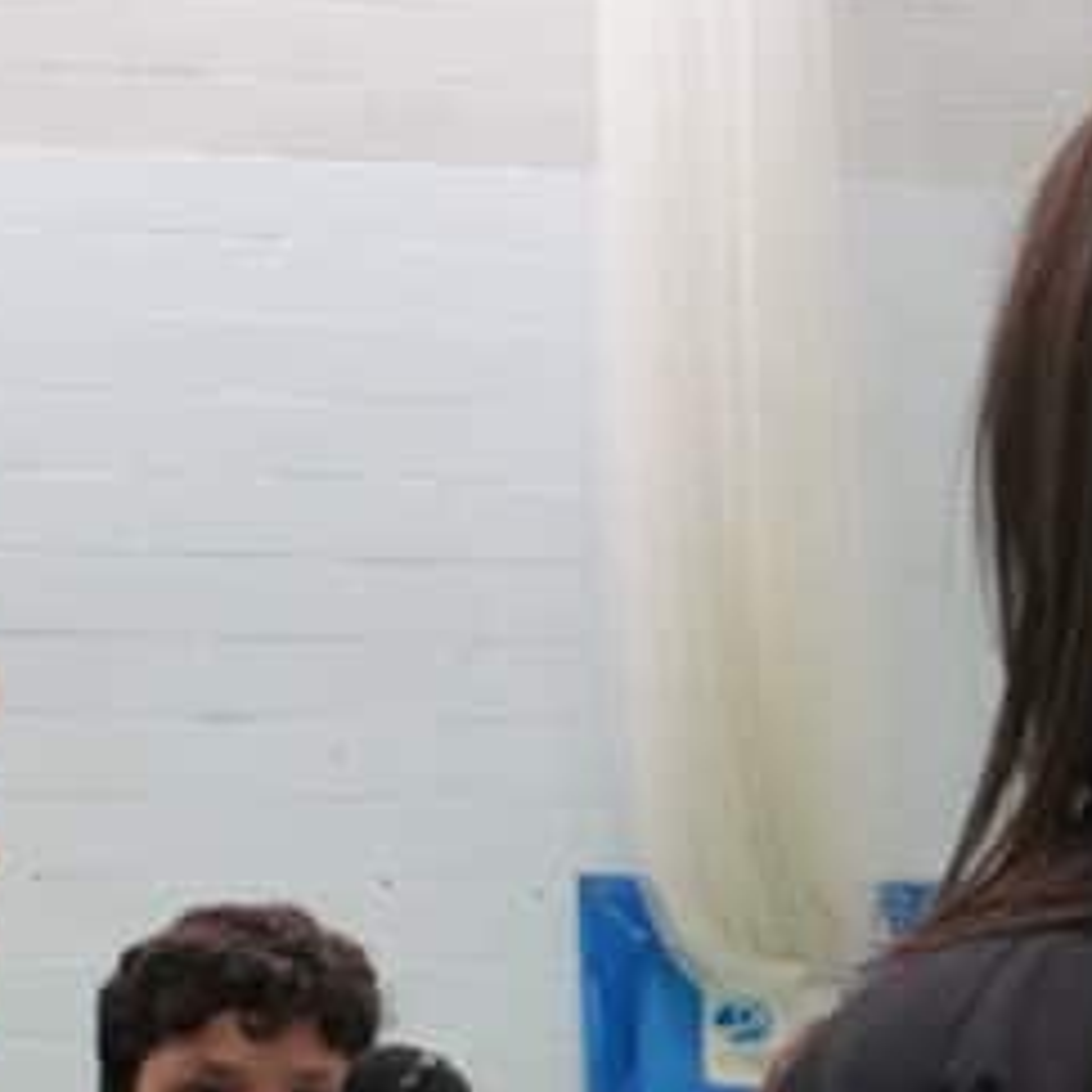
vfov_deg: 15.2
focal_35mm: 111
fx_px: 3962
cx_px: -355
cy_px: 1265
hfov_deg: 14.9
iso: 6400
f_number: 4
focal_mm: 21
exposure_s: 1/160
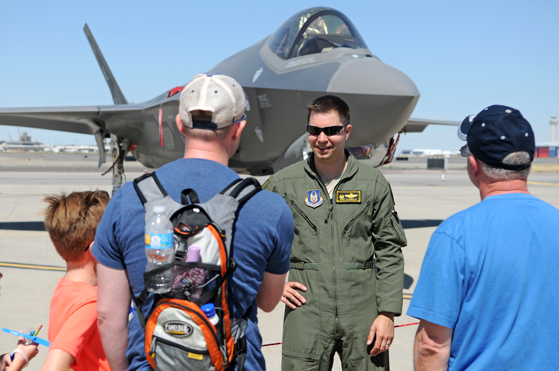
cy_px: 186
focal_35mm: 66
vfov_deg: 20.6
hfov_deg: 30.5
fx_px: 1024
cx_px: 280
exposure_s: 1/2500
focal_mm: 44
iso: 200
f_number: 4
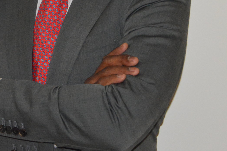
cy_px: -17
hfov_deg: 11.2
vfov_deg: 7.4
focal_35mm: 184
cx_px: 52
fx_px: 1159
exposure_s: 1/60
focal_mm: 50
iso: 3200
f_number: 5.6
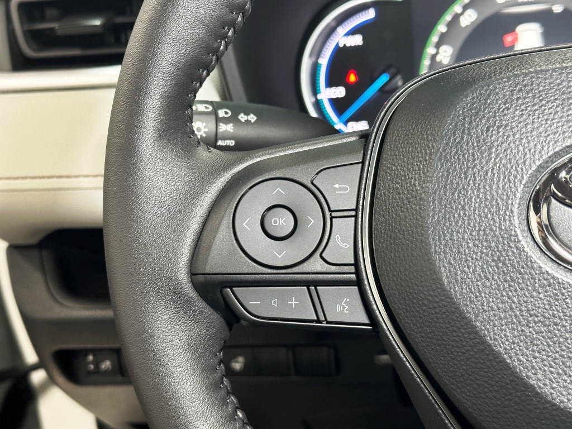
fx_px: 793
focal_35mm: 48
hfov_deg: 39.7
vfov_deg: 30.3
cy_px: 214
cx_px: 286
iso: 400
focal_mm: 6.86
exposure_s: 1/30
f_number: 1.78
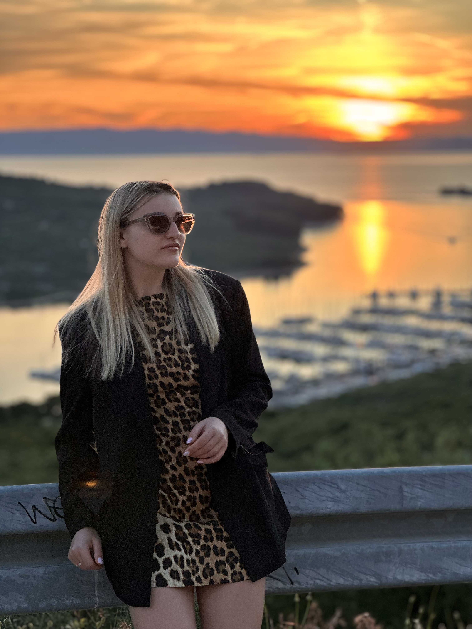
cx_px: 236
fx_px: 1400
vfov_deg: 25.3
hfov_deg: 19.1
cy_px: 314
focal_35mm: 77
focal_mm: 9
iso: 32
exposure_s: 1/121
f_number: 2.8
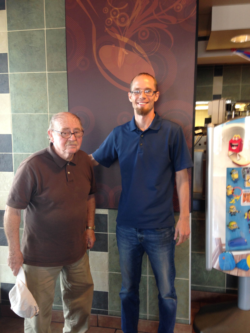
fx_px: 318
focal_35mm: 33
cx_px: 125
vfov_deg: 55.4
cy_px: 166
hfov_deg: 42.9
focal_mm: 4.12
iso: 64
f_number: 2.4
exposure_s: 1/20
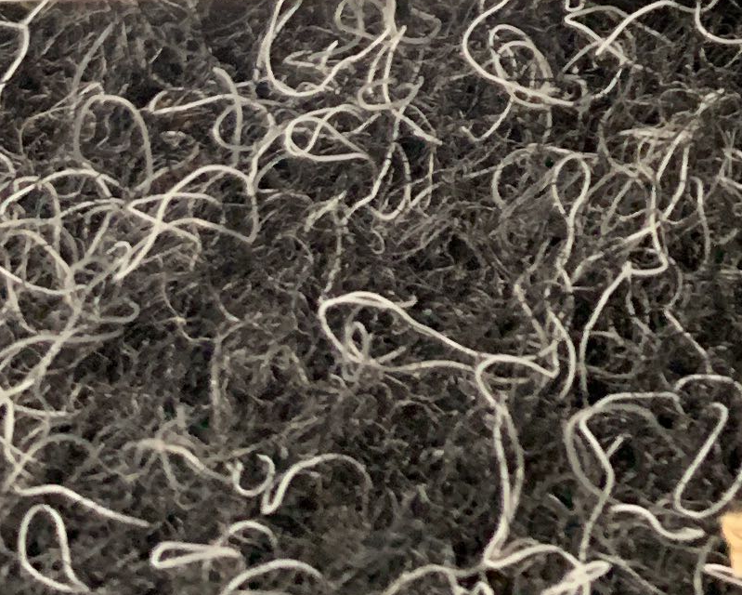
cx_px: 1136
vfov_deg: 11.2
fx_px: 2812
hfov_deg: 14.0
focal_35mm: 128
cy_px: -488
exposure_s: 1/43
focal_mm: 4.25
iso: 400
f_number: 1.8
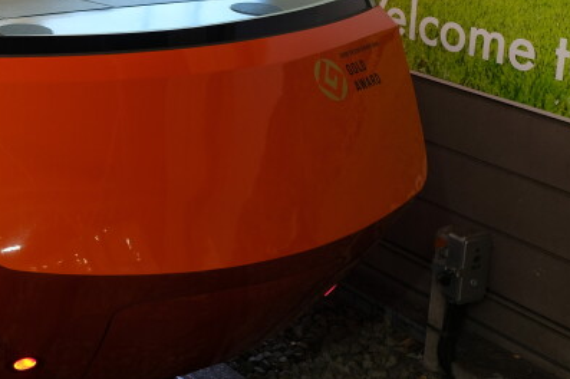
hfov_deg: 27.3
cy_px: -45
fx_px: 1076
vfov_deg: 19.1
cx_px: -50
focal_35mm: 68
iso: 400
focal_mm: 18
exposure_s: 1/12
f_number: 4.5
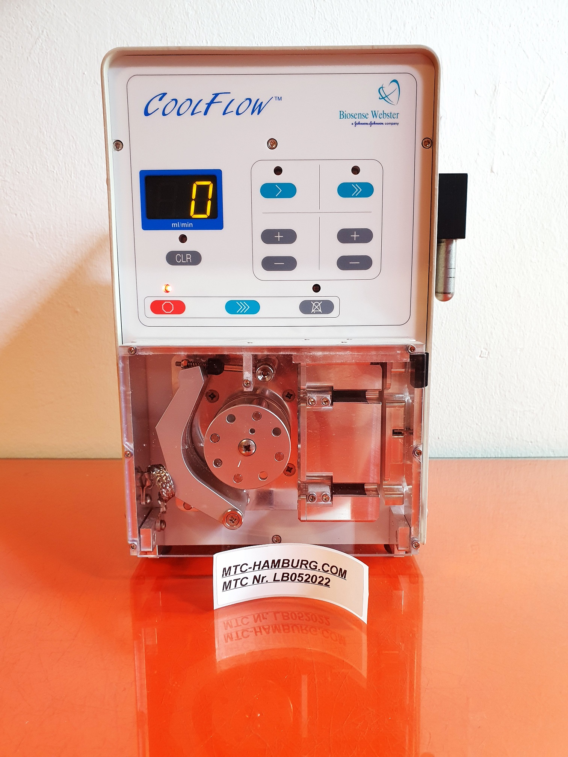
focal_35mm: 26
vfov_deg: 67.3
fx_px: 569
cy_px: 378
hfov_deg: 53.1
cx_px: 284
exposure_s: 1/50
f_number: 2.4
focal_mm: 4.3
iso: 200
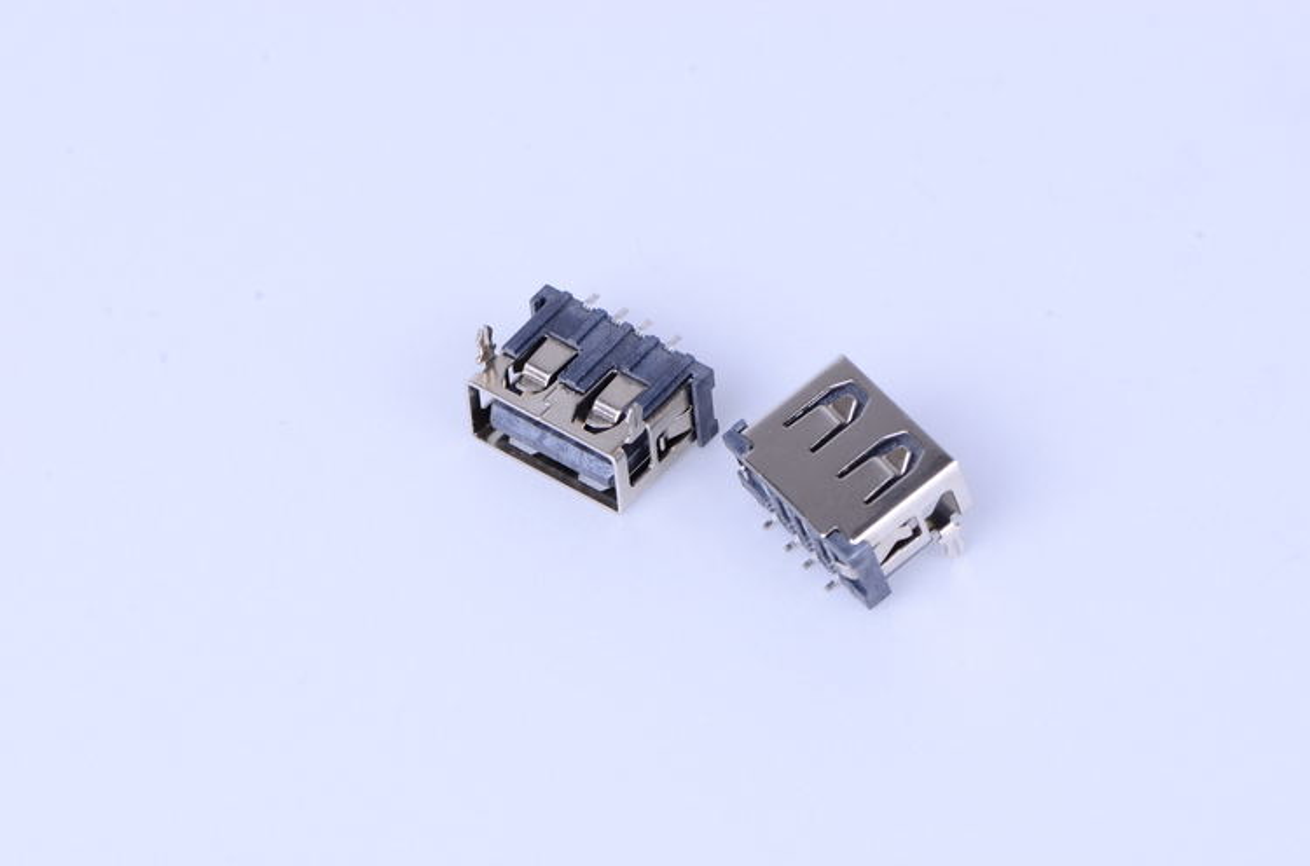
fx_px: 5717
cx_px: 655
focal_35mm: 158
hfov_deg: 13.1
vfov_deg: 8.7
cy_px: 433
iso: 100
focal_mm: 105
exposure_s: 1/125
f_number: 22
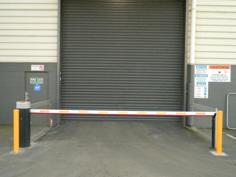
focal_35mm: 31
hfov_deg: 58.4
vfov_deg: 45.4
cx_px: 118
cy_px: 88
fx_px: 211
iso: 200
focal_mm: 5.6
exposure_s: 1/30
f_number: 3.2
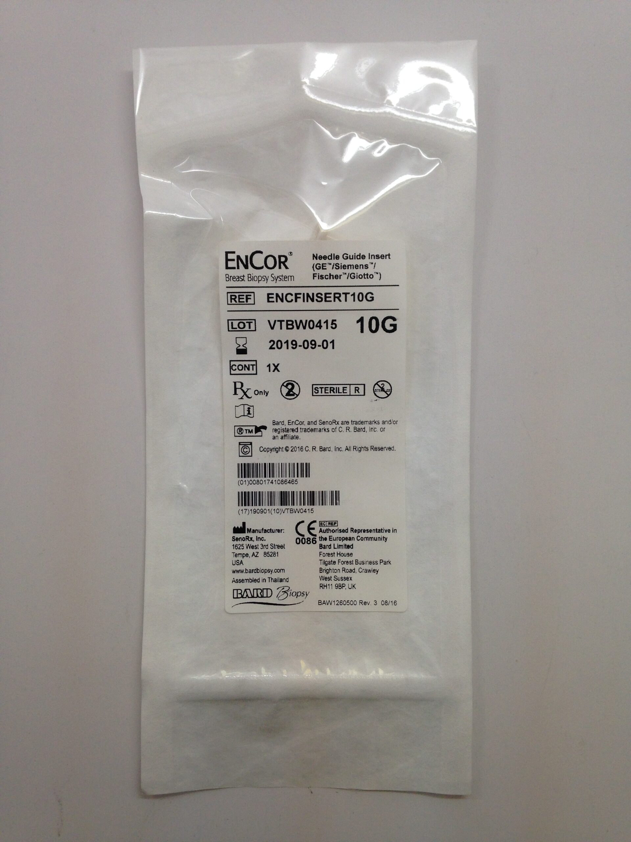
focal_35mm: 33
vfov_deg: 55.4
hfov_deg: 42.9
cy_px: 421
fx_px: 802
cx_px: 316
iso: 64
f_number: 2.4
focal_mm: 4.12
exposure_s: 1/120
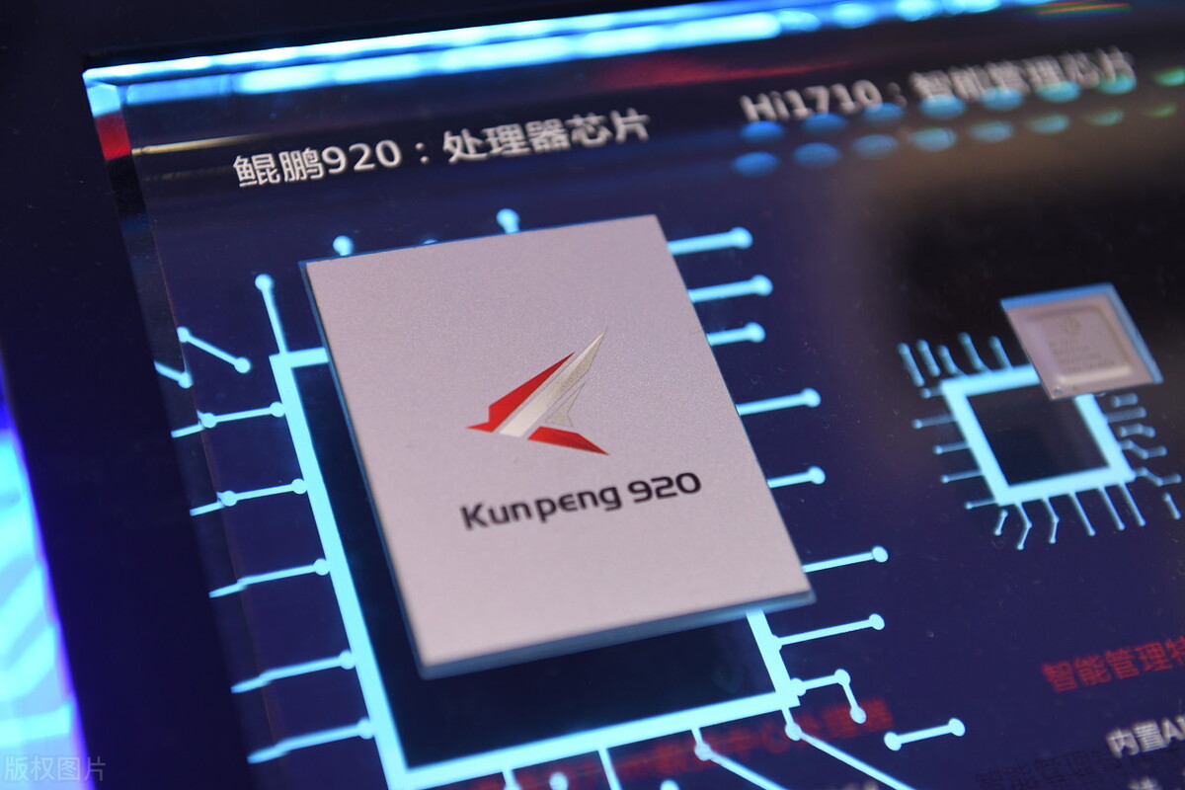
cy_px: 395
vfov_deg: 19.5
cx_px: 592
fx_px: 2304
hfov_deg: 28.8
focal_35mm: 70
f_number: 4
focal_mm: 70
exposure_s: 1/125
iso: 1000
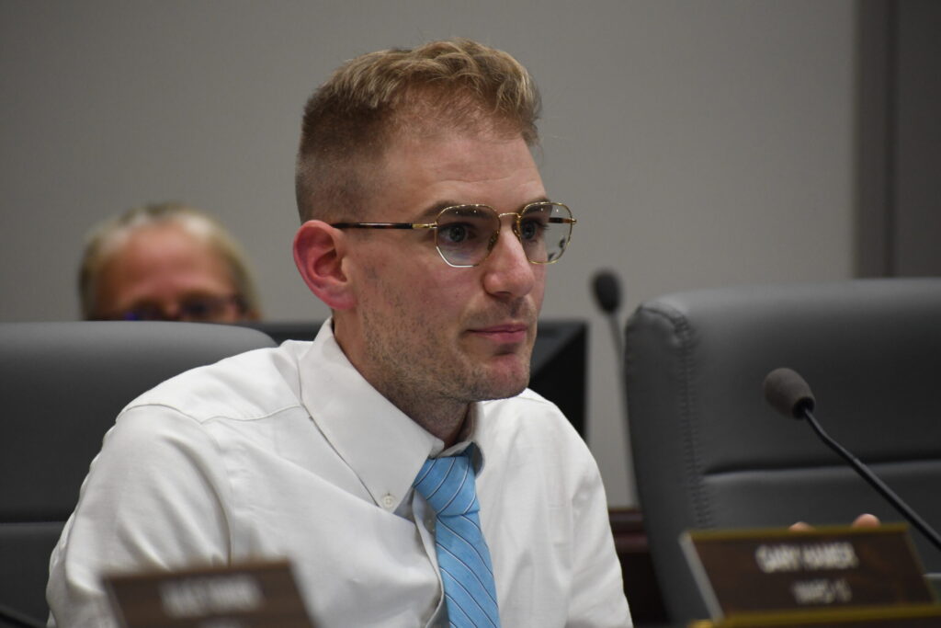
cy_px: 314
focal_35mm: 330
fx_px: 8626
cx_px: 470
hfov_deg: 6.2
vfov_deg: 4.2
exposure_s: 1/80
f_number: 5.6
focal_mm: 220
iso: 1600
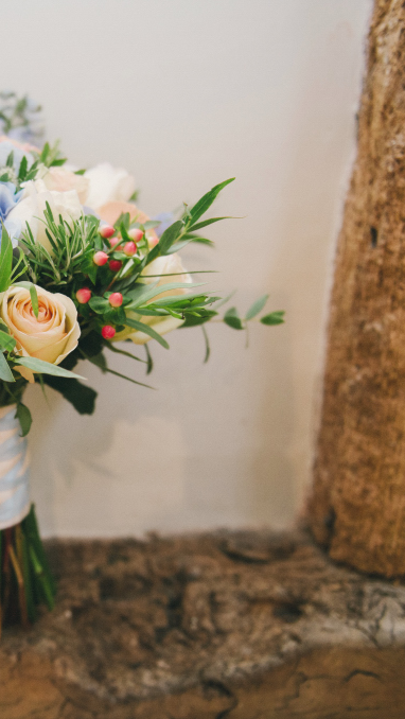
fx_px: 934
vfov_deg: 42.1
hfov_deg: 23.3
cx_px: -14
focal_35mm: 49
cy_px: 361
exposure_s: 1/200
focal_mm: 31
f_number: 2.8
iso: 1600
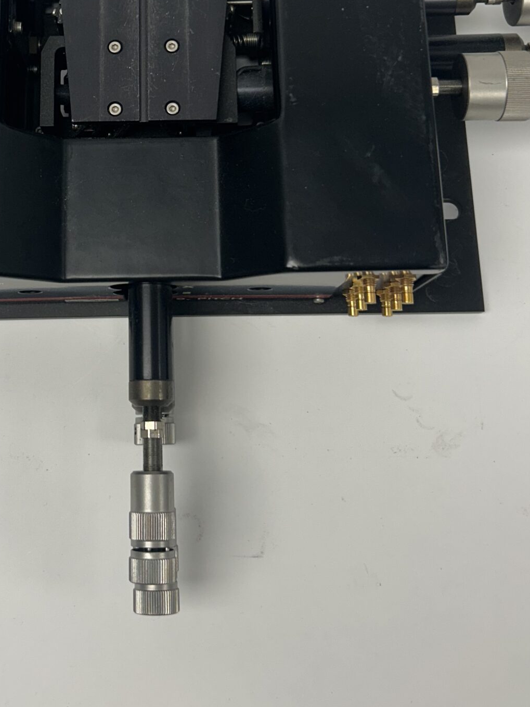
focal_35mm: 49
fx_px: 1000
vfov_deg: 37.6
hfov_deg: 29.3
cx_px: 142
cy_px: 152
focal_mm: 5.7
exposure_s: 1/157
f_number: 1.5
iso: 40
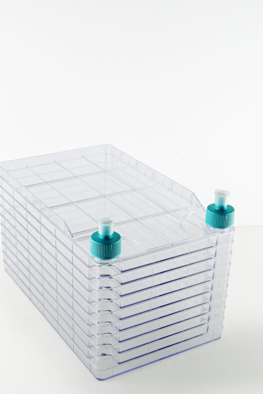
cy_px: 232
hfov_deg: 25.0
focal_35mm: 54
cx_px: 103
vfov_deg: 36.7
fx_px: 591
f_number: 9
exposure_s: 1/160
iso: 800
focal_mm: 28
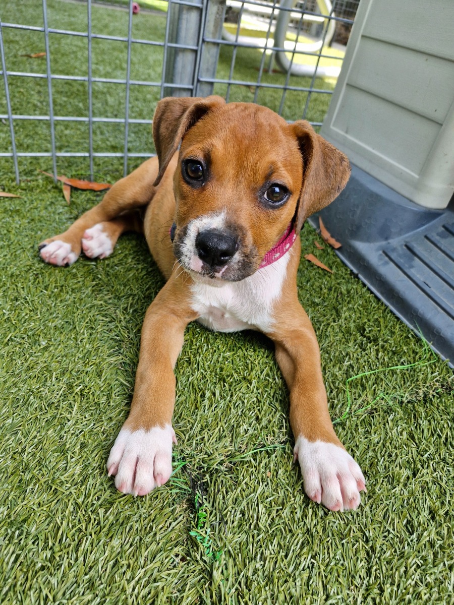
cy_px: 302
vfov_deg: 73.9
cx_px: 227
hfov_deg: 58.9
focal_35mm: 23
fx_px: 402
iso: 50
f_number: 1.8
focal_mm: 5.54
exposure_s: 1/180
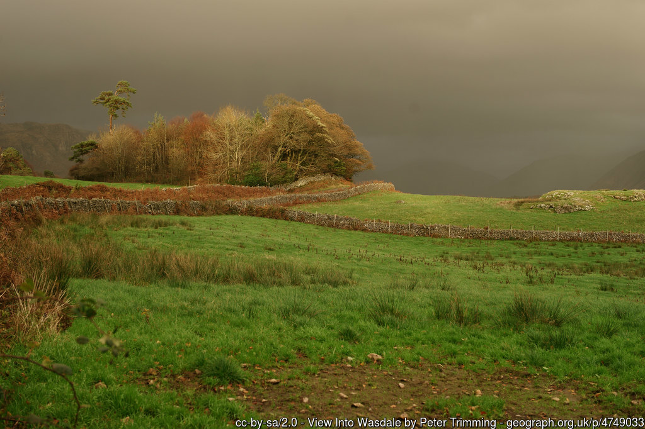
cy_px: 214
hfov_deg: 39.6
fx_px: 895
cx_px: 322
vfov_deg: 27.0
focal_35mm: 50
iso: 125
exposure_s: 1/125
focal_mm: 50
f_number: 5.6
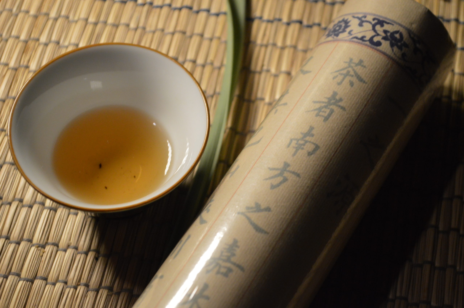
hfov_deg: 24.6
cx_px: 232
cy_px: 154
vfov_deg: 16.5
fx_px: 1062
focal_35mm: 82
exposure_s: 1/60
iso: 1600
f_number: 5.6
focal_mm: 55
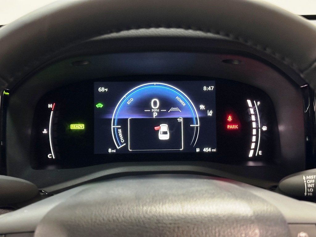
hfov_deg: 39.7
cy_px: 118
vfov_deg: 30.3
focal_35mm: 48
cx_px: 158
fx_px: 438
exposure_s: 1/24
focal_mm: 6.86
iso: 640
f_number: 1.78
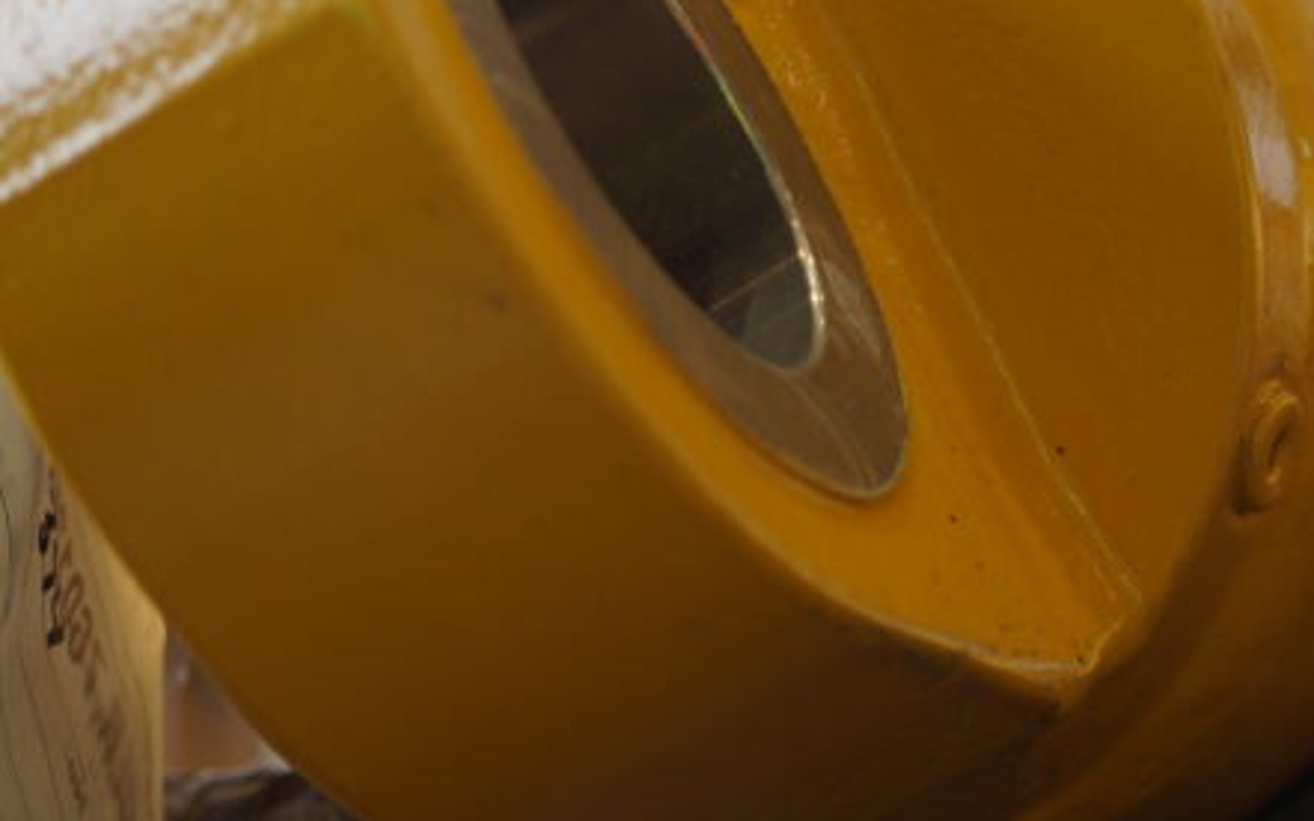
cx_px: 951
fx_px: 5223
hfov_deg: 14.3
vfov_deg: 9.0
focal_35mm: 146
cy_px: 204
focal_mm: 55
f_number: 4
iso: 320
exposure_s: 1/160
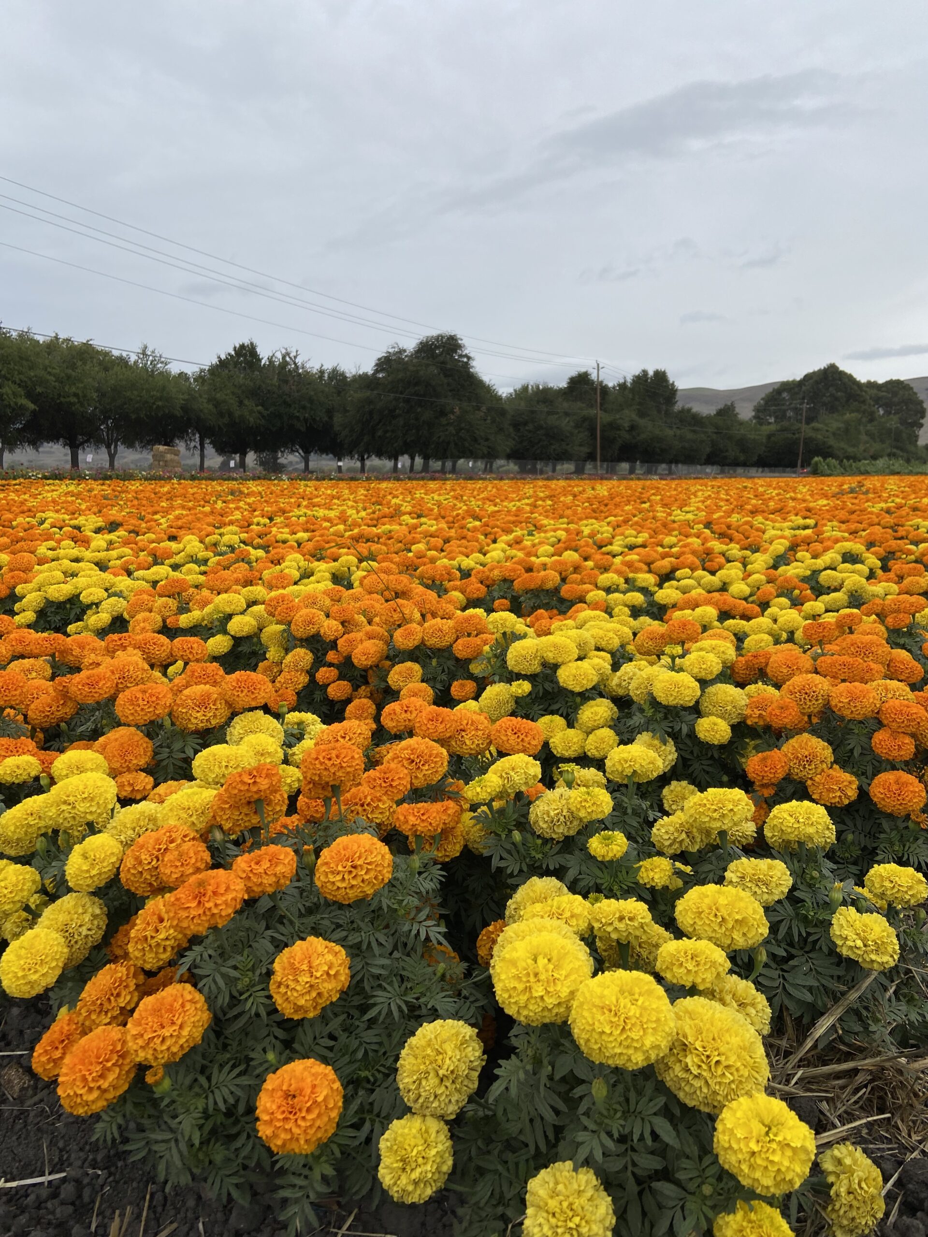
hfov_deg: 53.1
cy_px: 618
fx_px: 929
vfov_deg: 67.3
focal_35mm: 26
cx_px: 464
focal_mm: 4.25
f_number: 1.8
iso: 32
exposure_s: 1/560
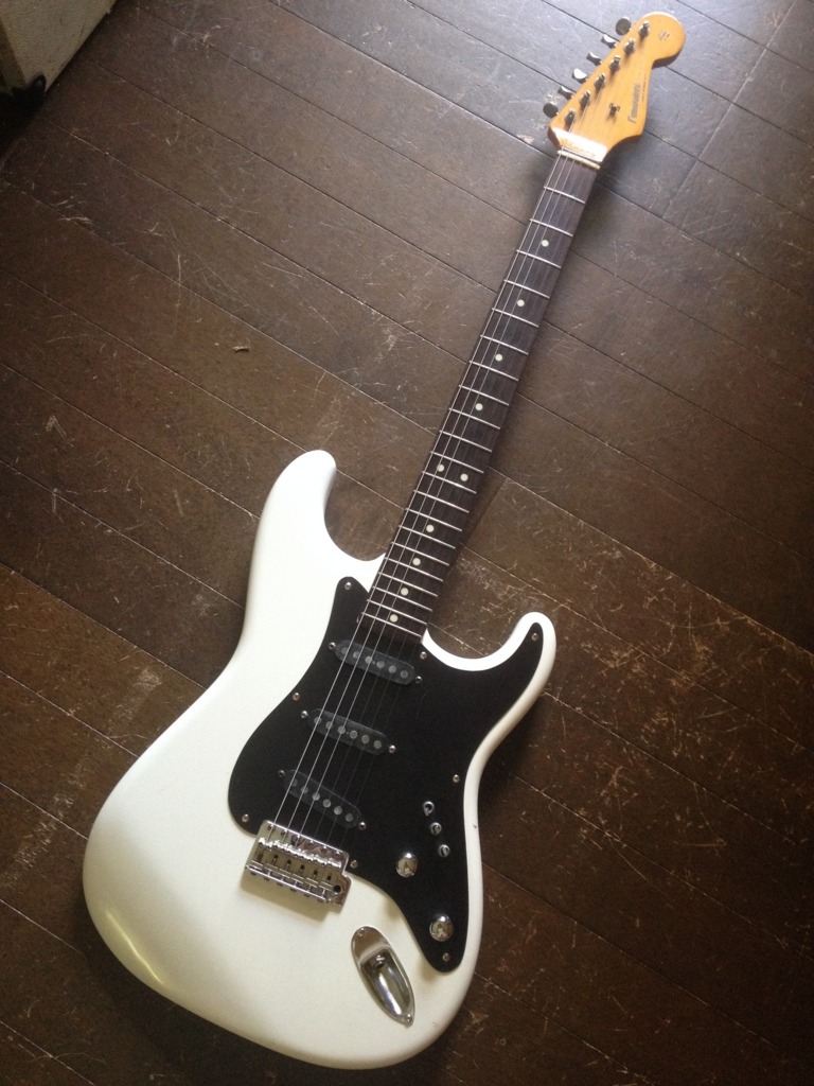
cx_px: 407
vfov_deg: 52.6
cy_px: 543
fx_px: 1097
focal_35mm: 35
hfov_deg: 40.7
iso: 200
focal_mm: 4.28
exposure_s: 1/20
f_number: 2.4
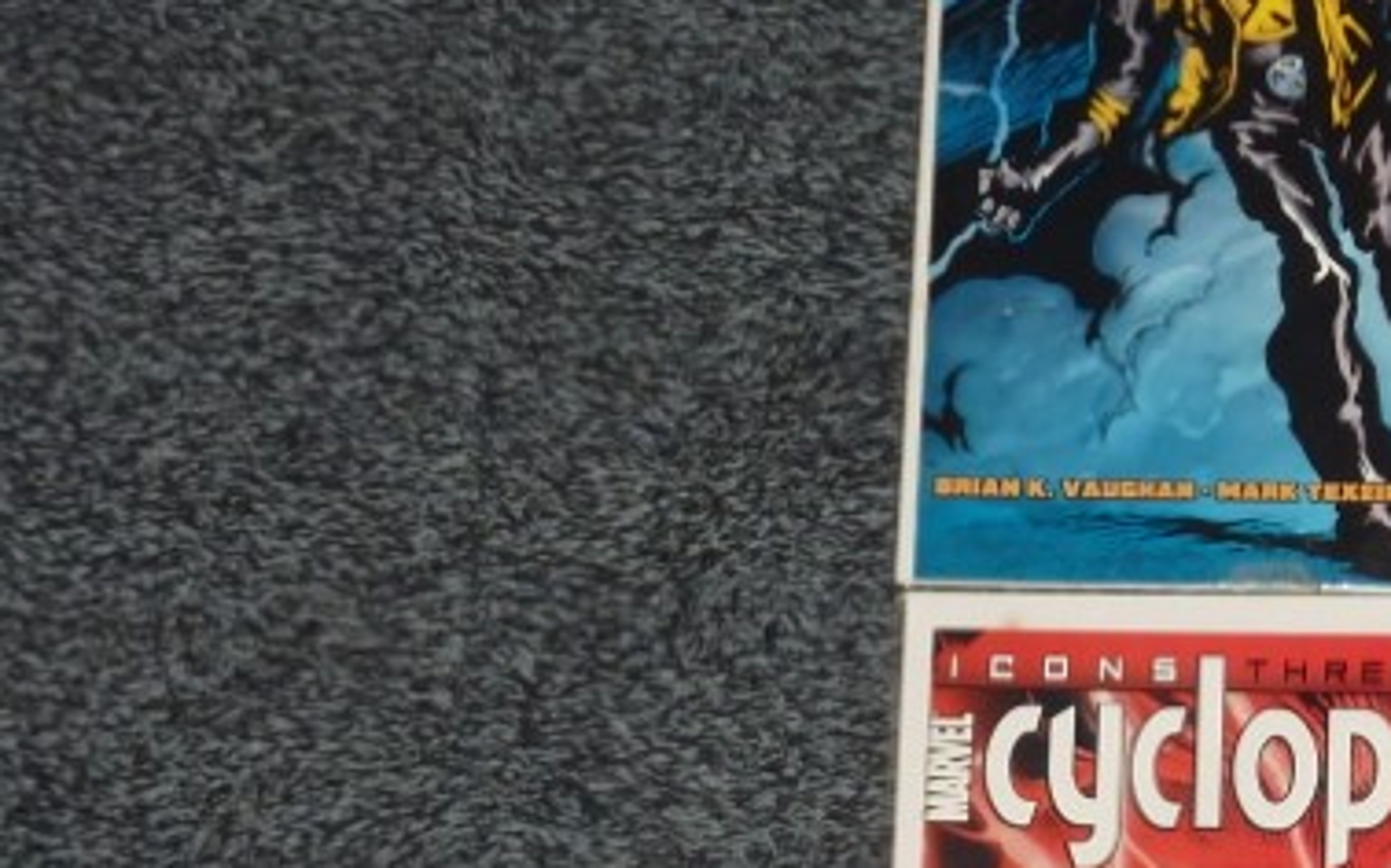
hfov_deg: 13.7
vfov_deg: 8.8
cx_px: 1623
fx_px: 5647
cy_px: 682
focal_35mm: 149
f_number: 3.9
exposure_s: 1/30
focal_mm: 9.7
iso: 125
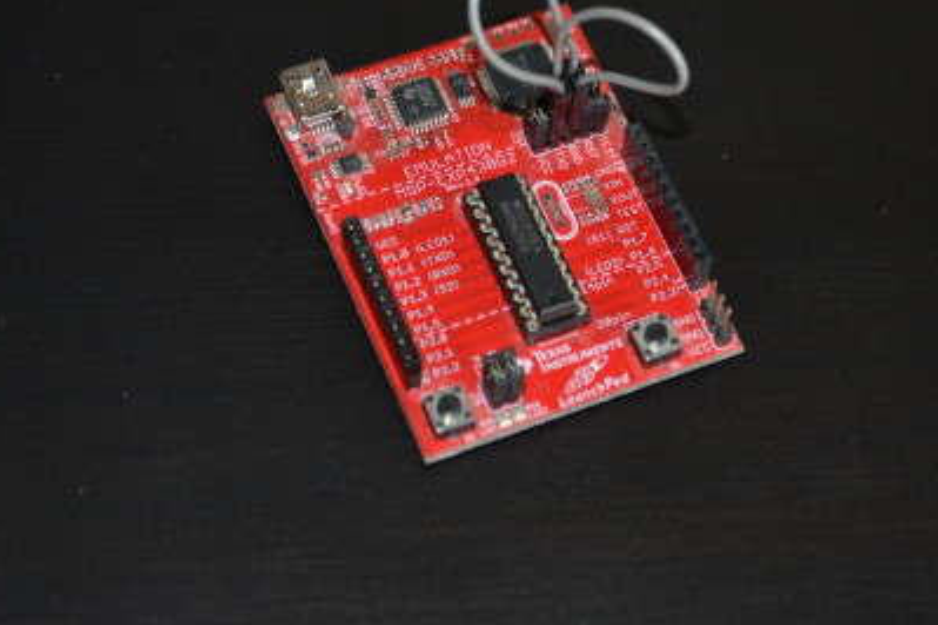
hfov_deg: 16.9
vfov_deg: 11.3
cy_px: 175
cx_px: 585
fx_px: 3152
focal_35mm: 121
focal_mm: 52
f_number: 5
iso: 800
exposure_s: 1/60
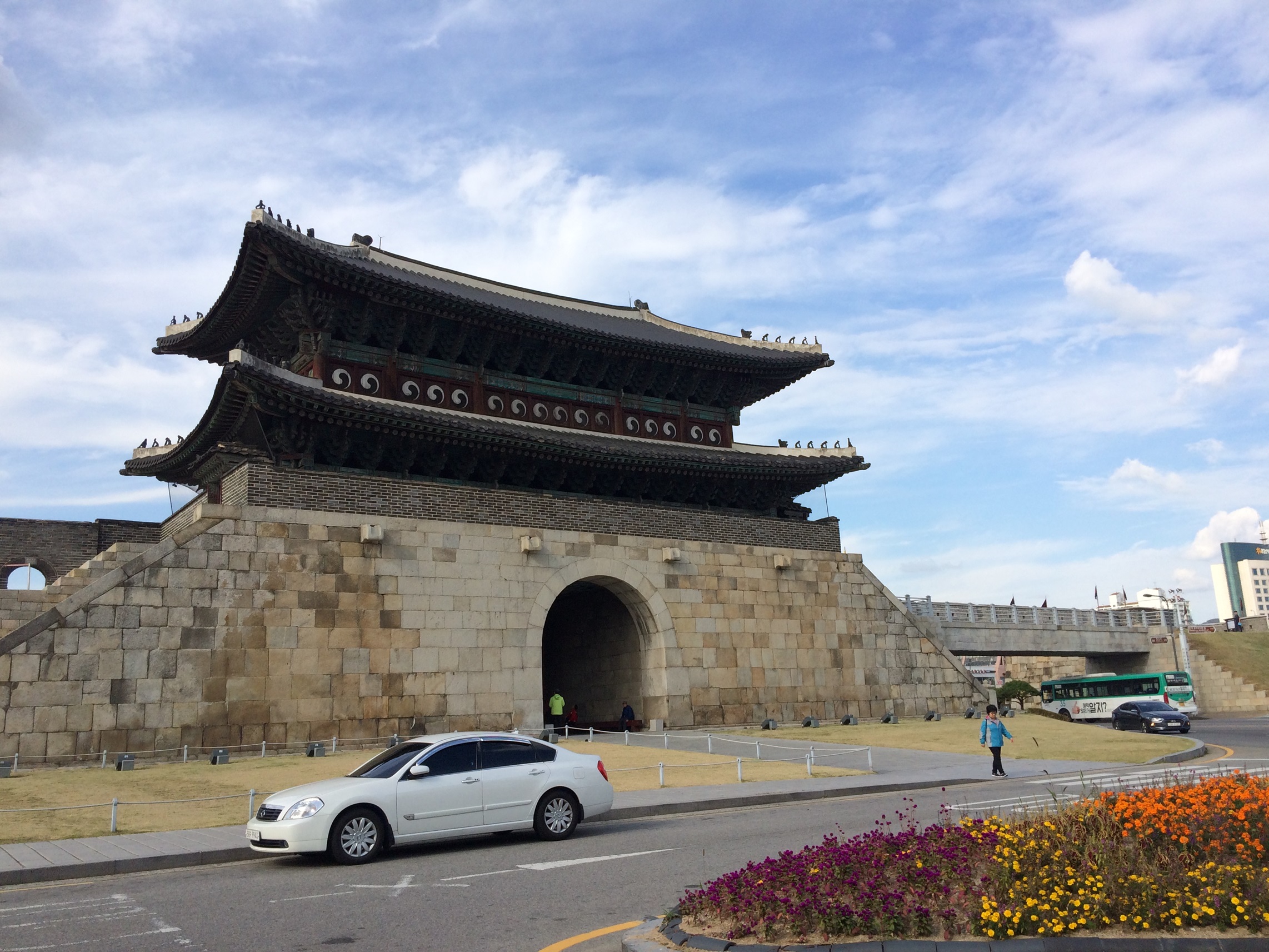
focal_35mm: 29
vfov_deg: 48.2
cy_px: 476
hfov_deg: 61.7
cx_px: 634
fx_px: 1063
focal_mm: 4.15
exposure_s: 1/1709
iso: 32
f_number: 2.2
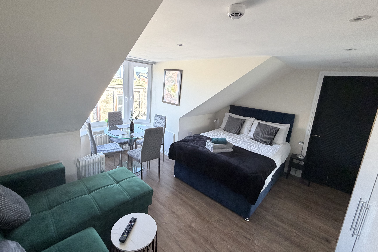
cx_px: 182
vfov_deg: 73.6
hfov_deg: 96.7
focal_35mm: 16
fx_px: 168
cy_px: 117
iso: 200
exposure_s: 1/121
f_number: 2.2
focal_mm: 2.22
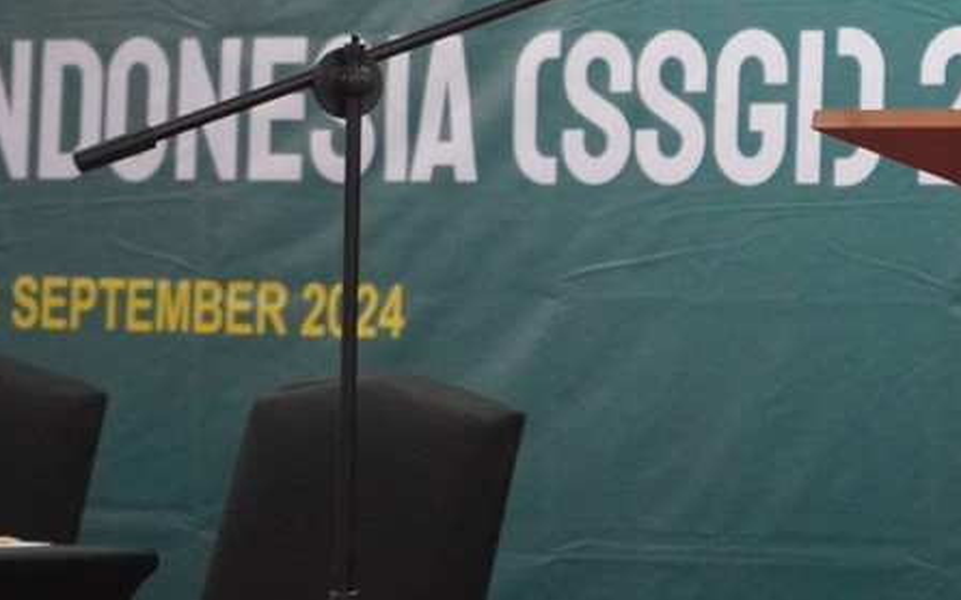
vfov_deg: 6.9
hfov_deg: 11.0
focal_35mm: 189
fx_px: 4949
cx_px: 978
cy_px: 85
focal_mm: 70
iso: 12800
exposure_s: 1/160
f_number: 5.6
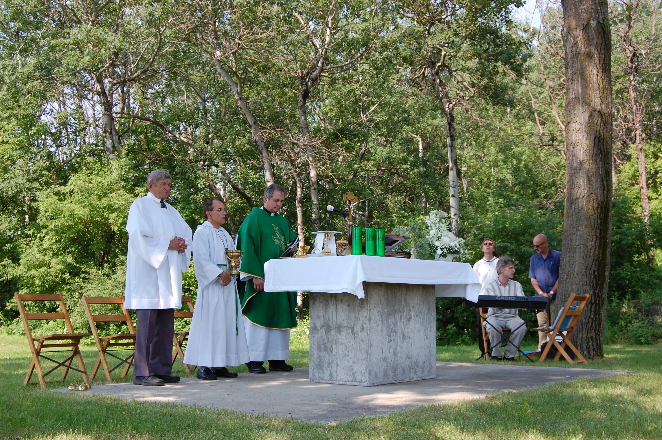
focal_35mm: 42
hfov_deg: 46.4
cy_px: 220
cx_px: 331
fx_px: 772
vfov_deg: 31.8
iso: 200
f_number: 7.1
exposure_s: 1/200
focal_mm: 28
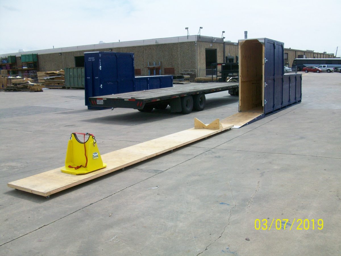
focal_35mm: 34
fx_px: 335
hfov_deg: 54.0
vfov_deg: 41.8
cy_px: 128
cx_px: 170
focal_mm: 5.7
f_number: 5.5
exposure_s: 1/461
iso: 80
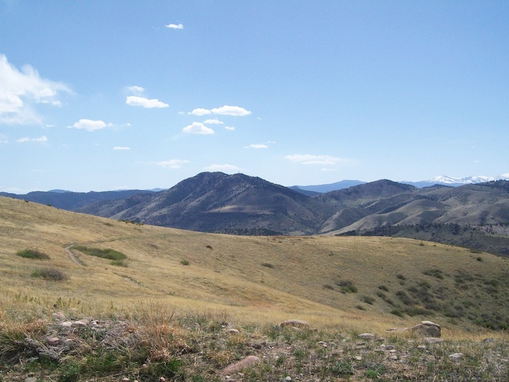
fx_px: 588
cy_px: 222
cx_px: 225
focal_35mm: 40
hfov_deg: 46.7
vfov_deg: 35.9
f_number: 4.9
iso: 64
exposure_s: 1/640
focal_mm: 6.1
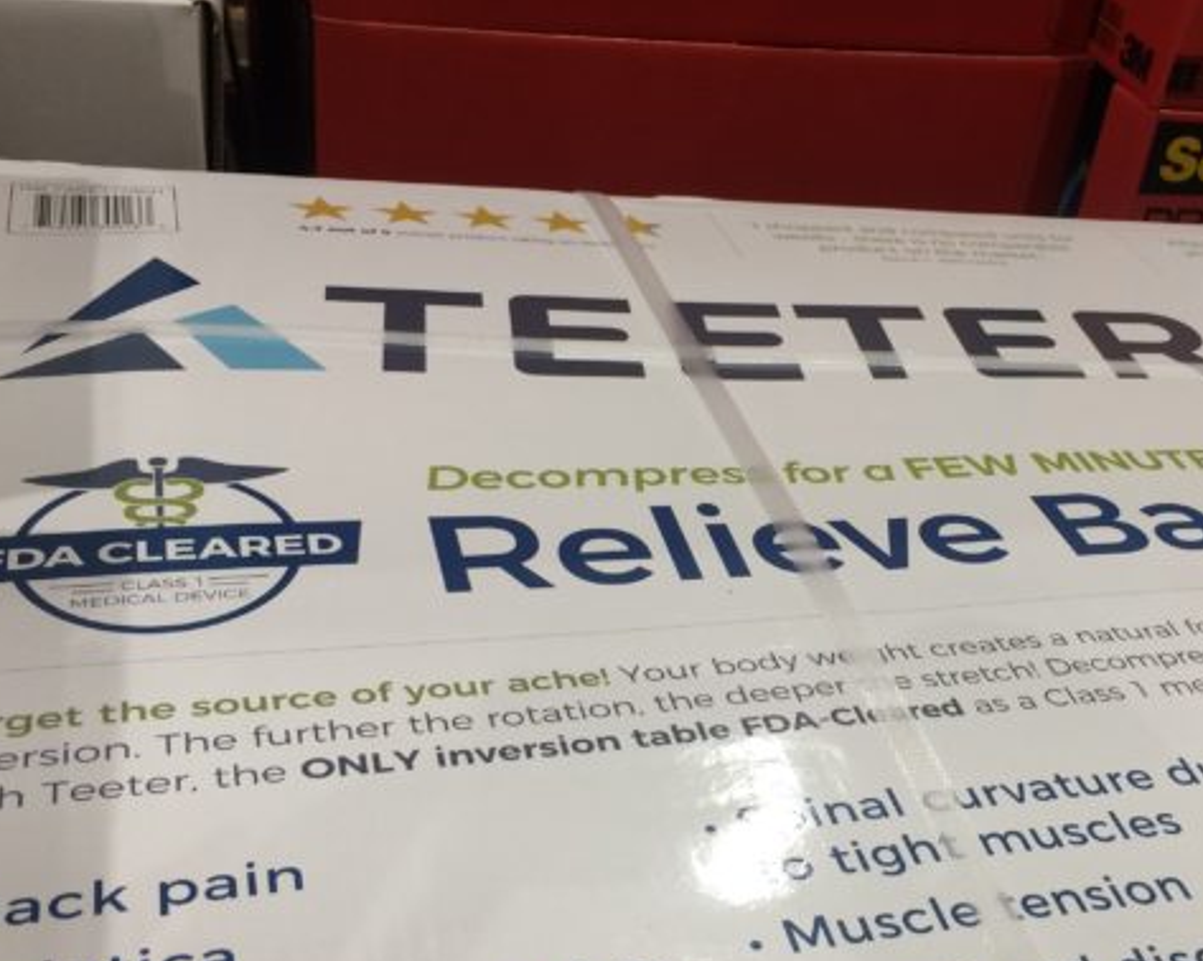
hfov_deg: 39.8
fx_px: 1637
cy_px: 547
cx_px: 814
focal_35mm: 46
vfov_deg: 32.7
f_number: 2.2
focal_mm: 4.15
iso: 40
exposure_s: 1/33
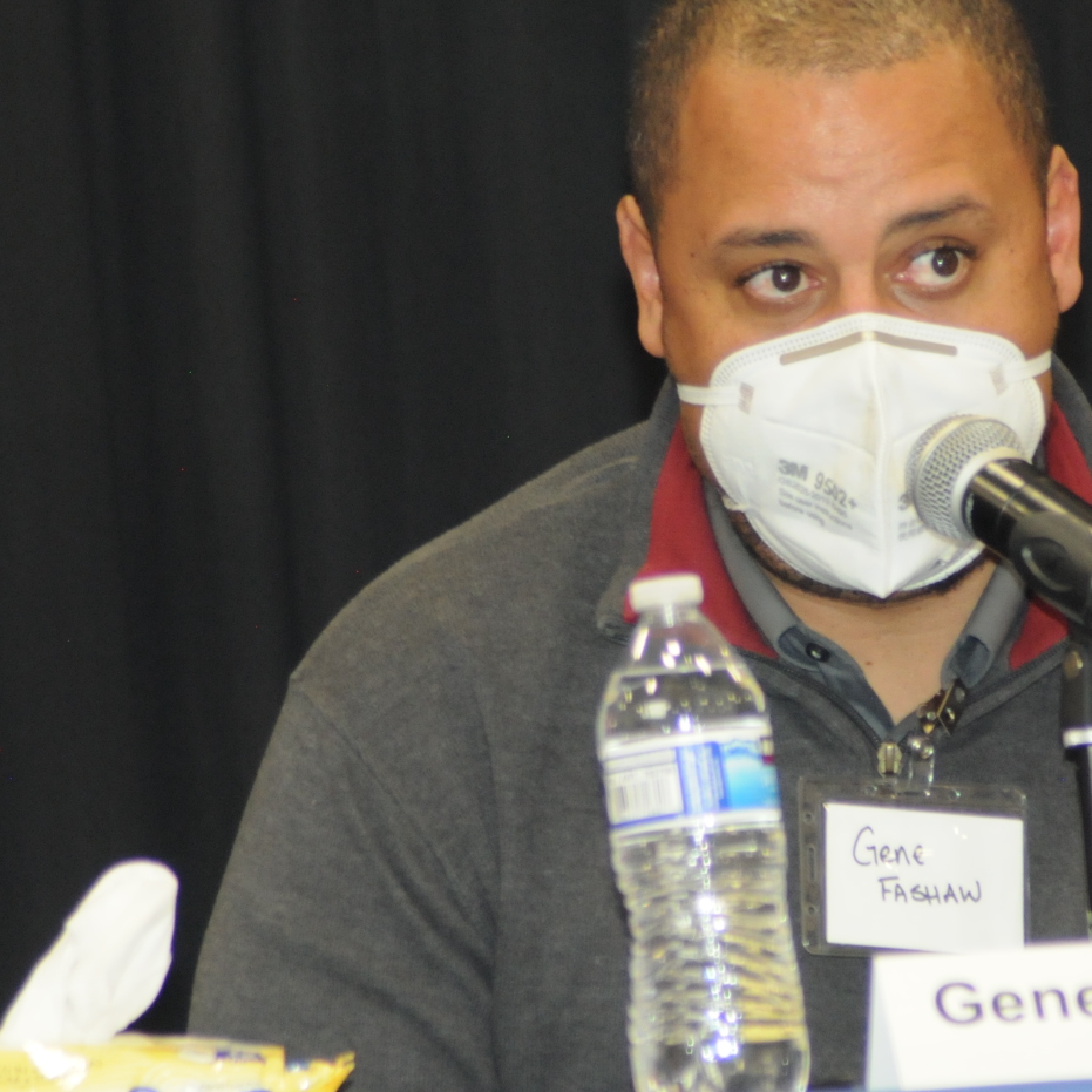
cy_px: 529
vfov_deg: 3.3
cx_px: 755
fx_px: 18845
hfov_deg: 3.3
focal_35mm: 528
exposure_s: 1/80
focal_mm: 180
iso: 1250
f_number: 5
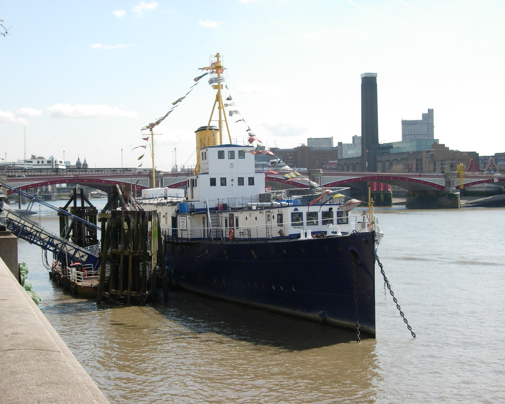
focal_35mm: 64
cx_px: 249
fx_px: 957
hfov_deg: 29.6
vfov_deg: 23.8
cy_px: 203
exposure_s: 1/296
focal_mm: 12.7
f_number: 5.9
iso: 79
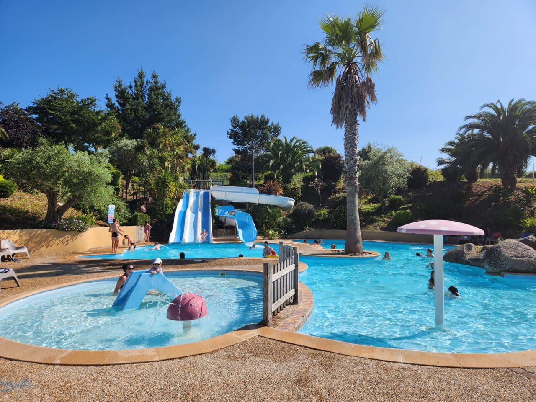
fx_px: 356
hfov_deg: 73.9
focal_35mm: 23
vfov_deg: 58.9
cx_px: 268
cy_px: 201
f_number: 1.8
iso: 20
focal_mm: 5.4
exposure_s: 1/2010
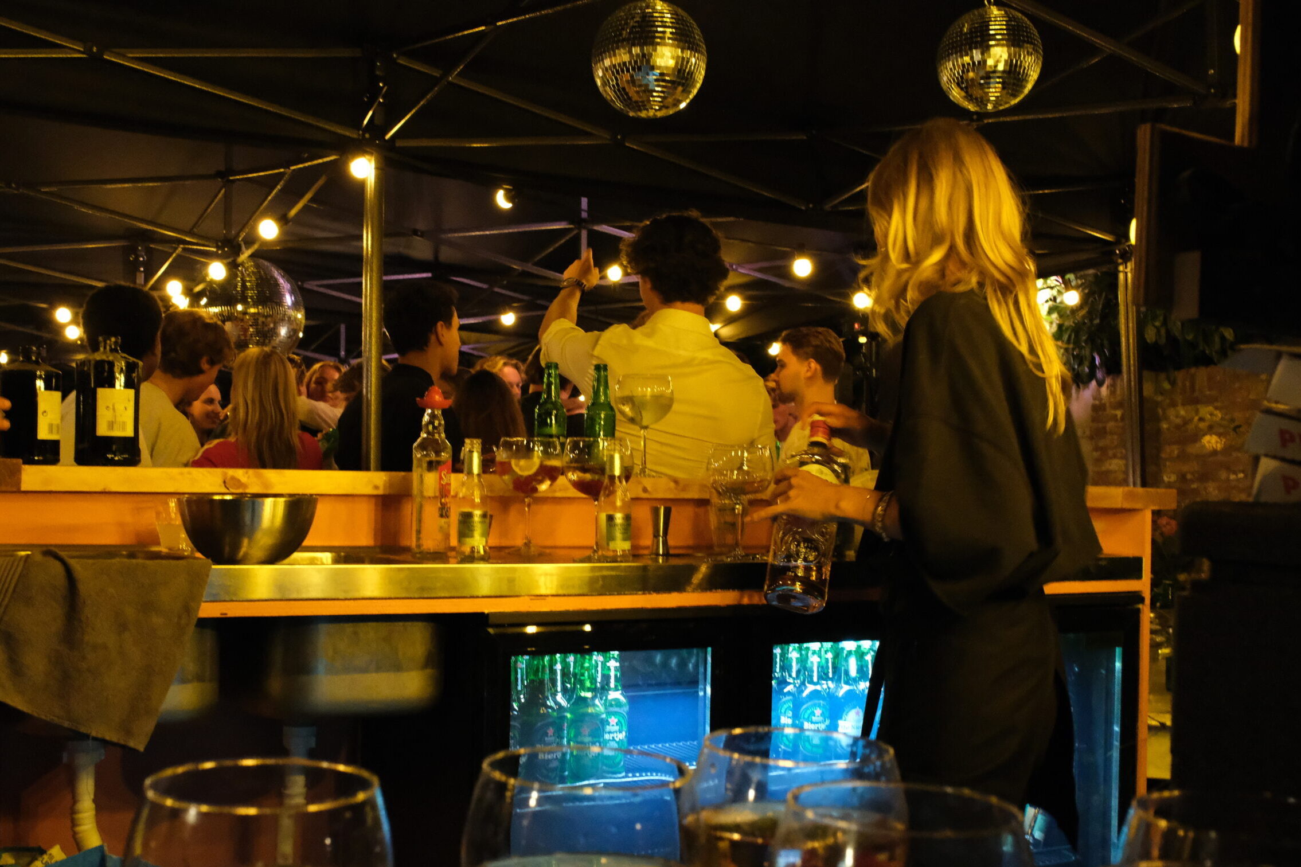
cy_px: 434
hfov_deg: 54.4
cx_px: 650
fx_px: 1265
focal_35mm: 35
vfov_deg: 37.8
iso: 12800
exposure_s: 1/58
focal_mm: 23
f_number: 6.4
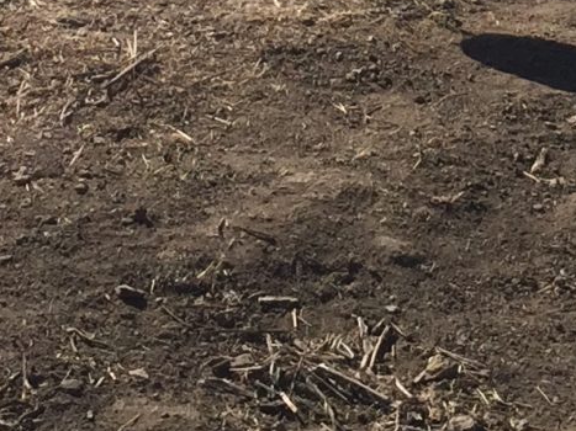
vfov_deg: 8.7
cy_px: -511
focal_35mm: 159
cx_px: 412
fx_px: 2645
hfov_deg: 12.4
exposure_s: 1/3968
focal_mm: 4.15
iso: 32
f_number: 2.2
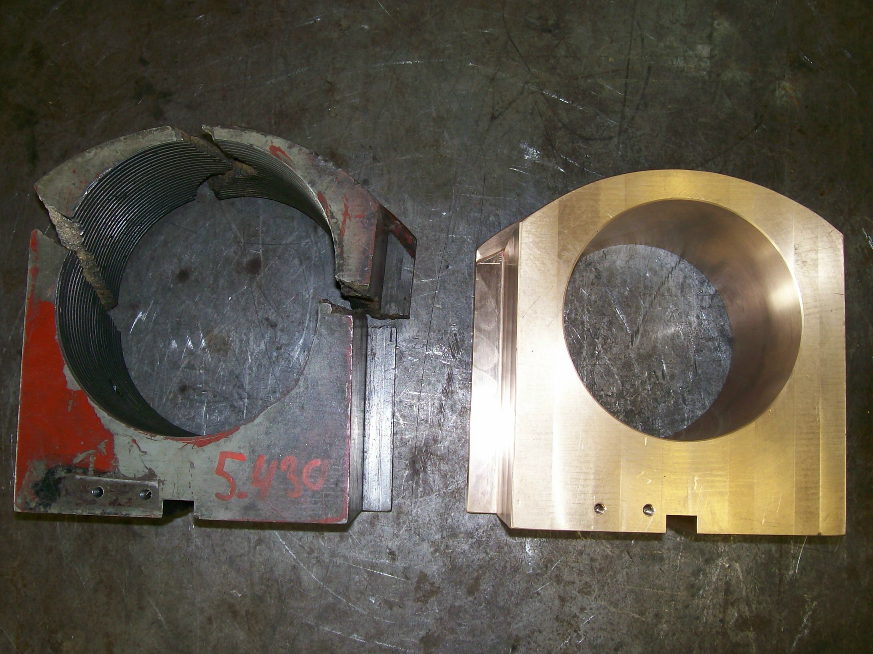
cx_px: 429
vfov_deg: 37.7
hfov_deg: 49.0
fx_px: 958
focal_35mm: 38
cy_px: 324
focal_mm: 6
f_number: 2.7
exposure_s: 1/64
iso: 80
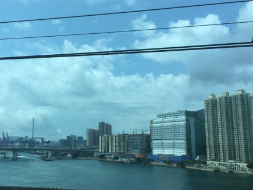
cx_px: 100
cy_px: 96
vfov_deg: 35.9
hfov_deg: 46.5
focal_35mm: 40
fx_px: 292
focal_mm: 4.15
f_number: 2.2
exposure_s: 1/1799
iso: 32
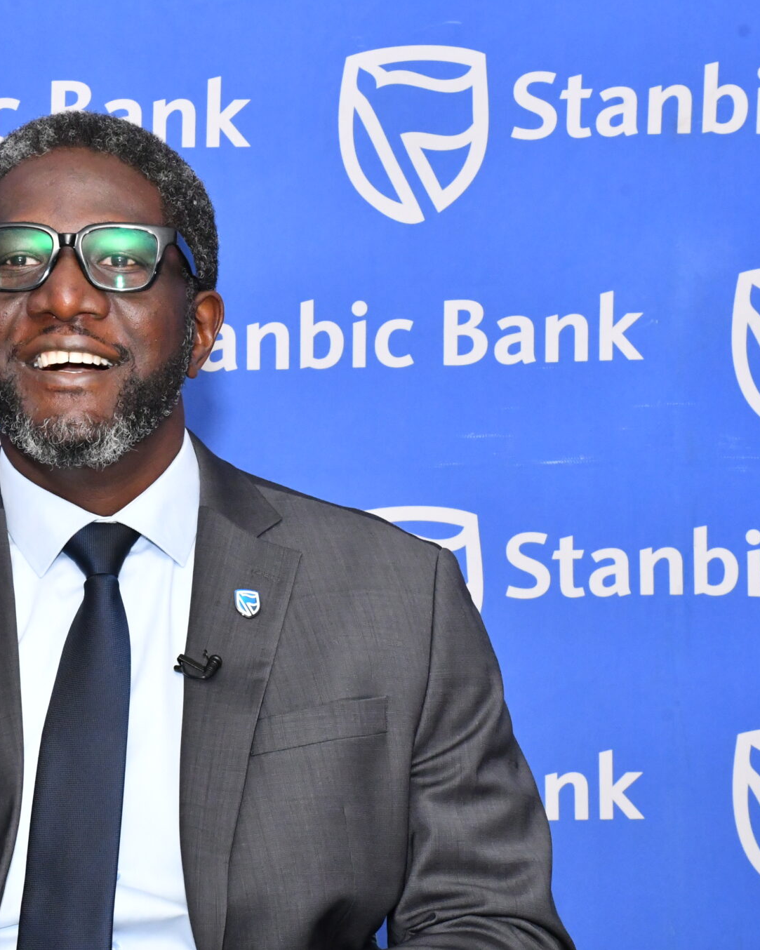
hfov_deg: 10.3
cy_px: 472
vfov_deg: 12.9
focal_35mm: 149
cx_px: 184
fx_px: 4190
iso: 3200
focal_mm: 70
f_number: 13
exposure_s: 1/200
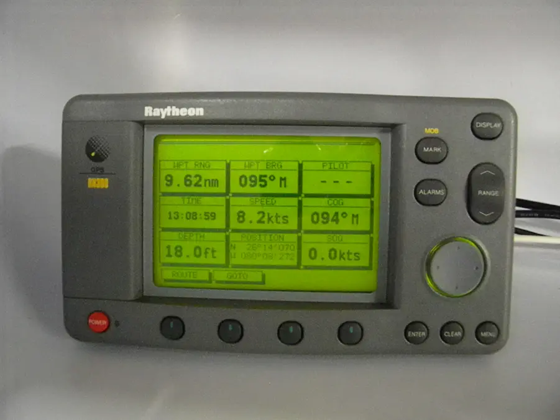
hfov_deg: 63.4
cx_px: 280
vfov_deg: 49.8
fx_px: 453
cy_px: 210
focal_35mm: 28
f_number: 3.5
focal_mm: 5
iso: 3200
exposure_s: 1/32
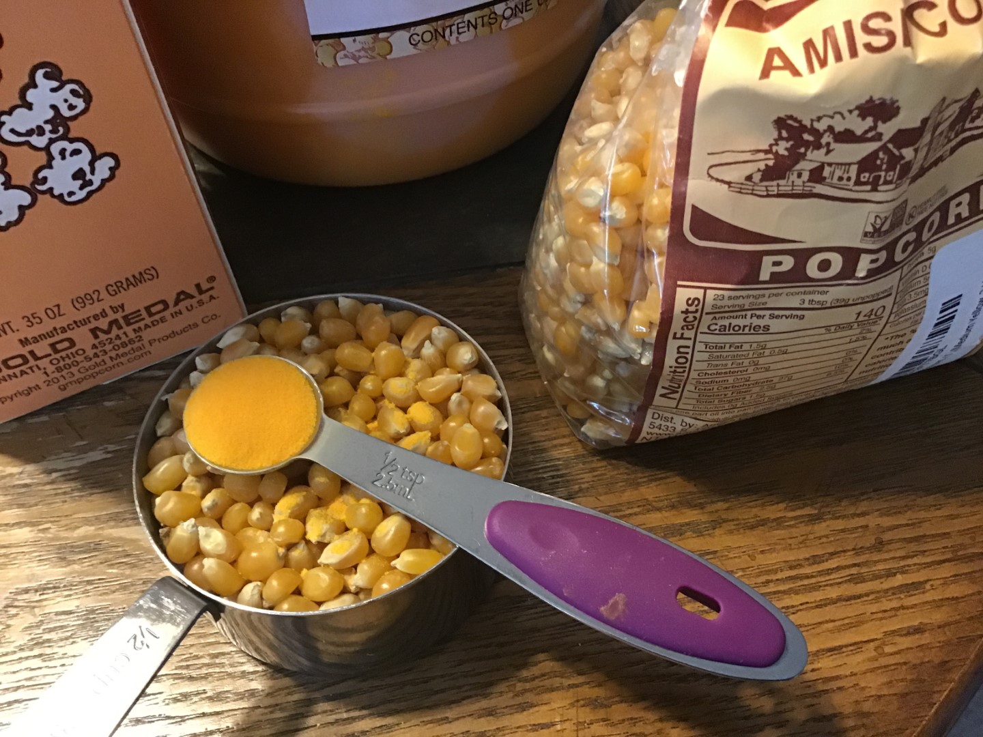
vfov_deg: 45.4
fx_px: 880
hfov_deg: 58.4
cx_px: 492
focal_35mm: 31
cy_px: 368
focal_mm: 3.3
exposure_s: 1/15
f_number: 2.4
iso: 200
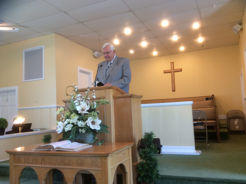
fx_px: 227
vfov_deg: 44.1
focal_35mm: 32
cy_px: 92
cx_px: 123
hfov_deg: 56.9
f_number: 2.4
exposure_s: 1/24
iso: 40
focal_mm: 3.3
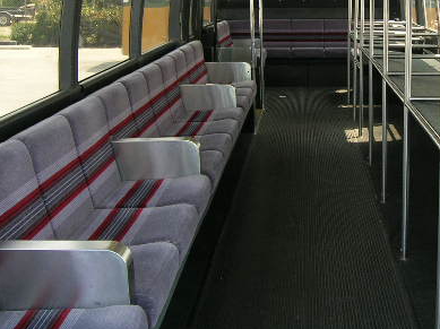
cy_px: 62
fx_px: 711
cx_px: 305
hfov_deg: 34.0
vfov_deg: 25.6
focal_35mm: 56
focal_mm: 5.7
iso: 52
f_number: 2.9
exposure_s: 1/30
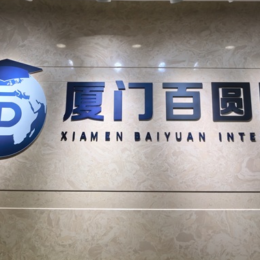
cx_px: 150
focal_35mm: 34
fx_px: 289
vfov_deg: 48.2
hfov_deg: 48.3
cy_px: 106
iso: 50
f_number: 2.2
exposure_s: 1/100
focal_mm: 1.95
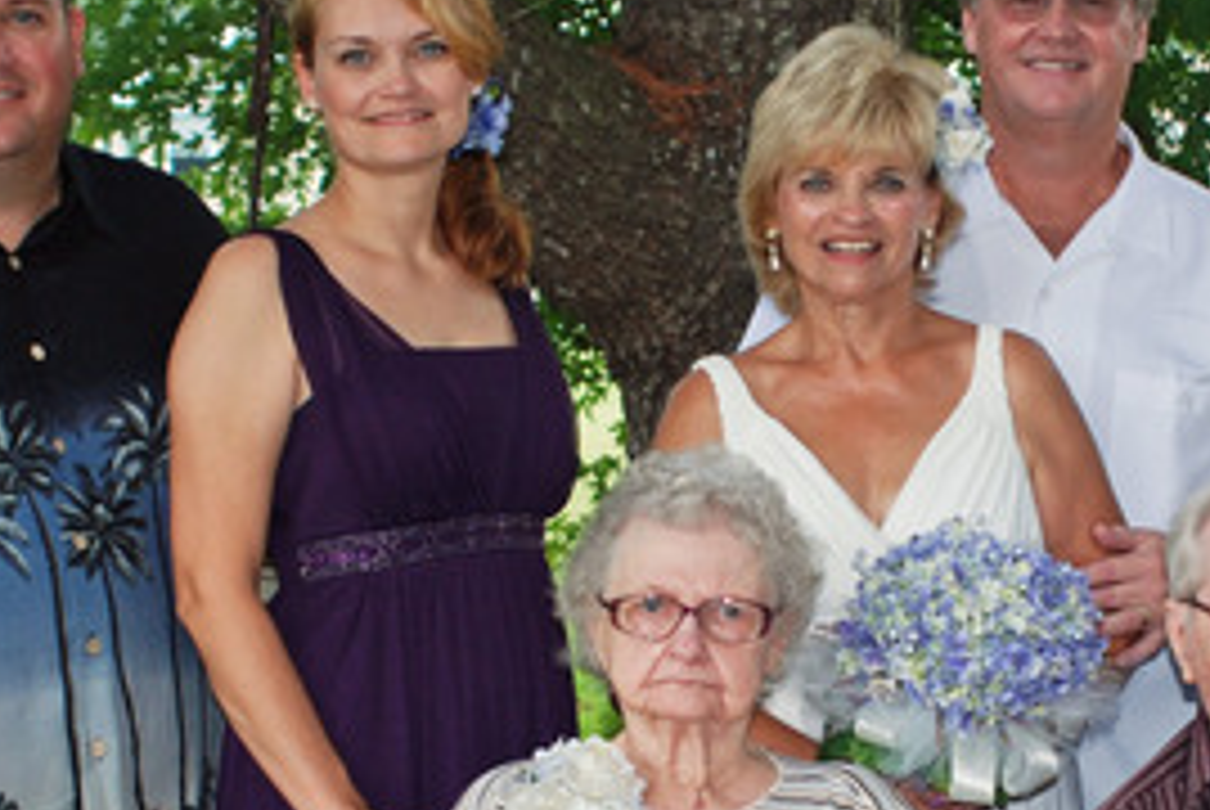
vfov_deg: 11.0
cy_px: 558
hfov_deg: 16.3
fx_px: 4206
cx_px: 936
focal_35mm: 125
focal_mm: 28
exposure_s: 1/125
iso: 110
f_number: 4
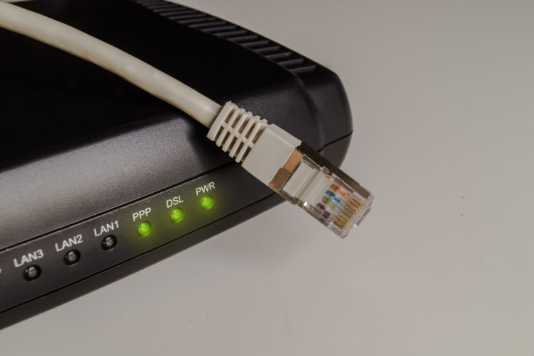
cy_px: 176
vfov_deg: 25.3
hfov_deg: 37.2
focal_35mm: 54
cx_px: 267
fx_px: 794
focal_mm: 35
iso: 100
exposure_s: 1/1.67
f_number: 11
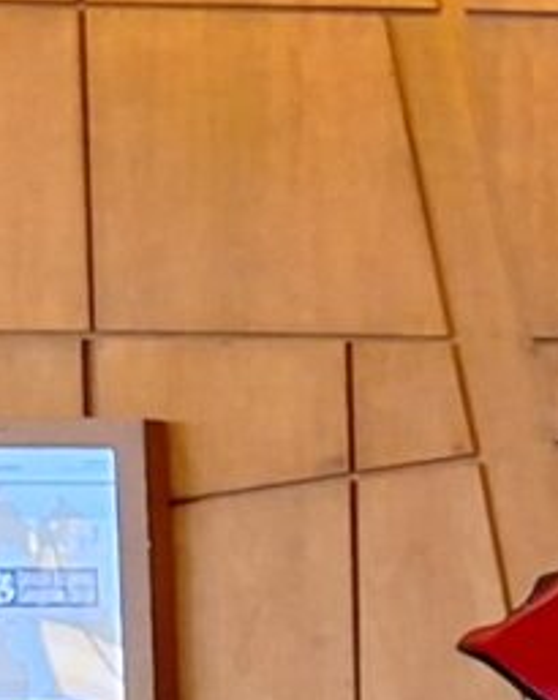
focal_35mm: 179
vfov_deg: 10.6
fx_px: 3702
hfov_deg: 6.6
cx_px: 2363
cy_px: 904
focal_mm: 5.54
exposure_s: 1/40
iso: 200
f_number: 1.8
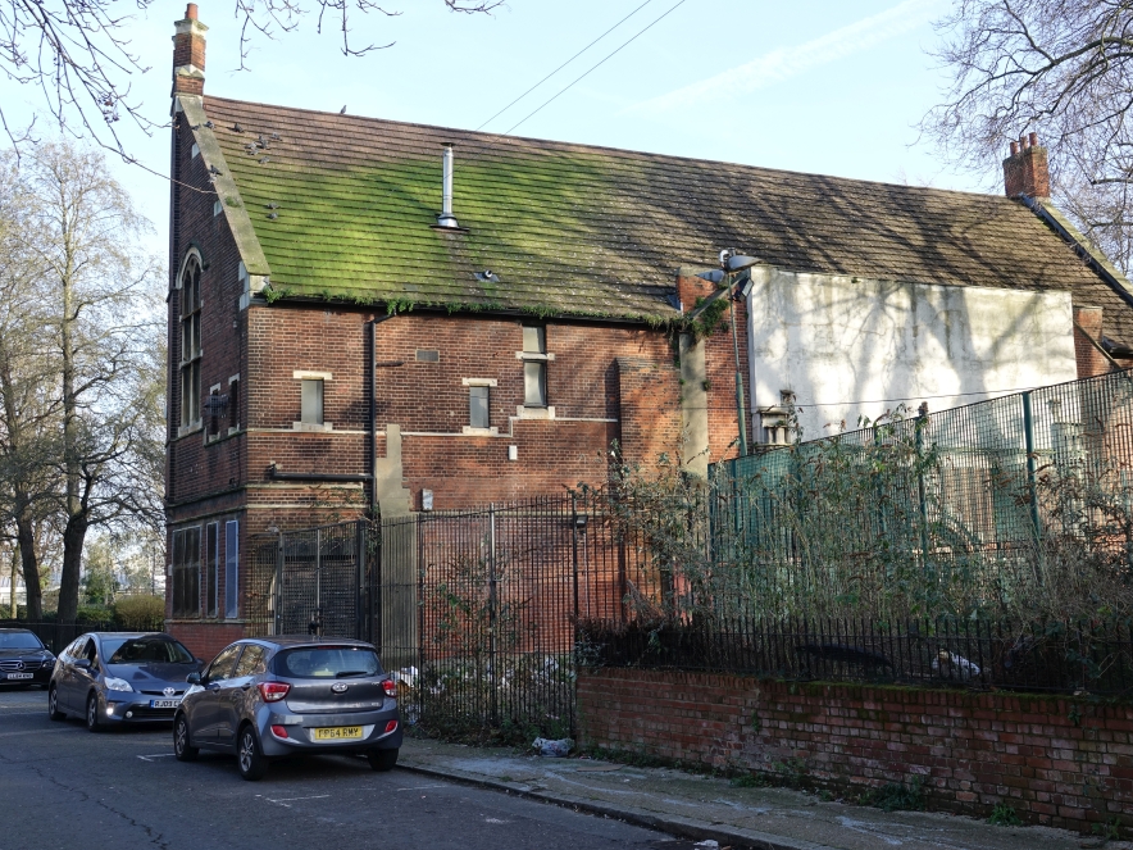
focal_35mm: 37
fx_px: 1211
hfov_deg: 50.1
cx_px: 613
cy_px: 425
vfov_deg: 38.7
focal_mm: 12.33
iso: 100
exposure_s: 1/250
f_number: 2.8
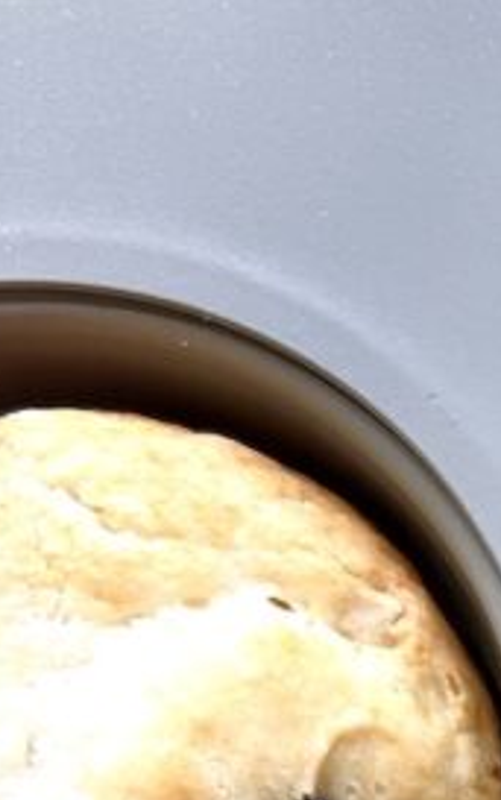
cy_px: 1067
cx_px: 1172
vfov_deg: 13.0
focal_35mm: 155
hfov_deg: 7.9
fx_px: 3381
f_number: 1.5
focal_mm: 5.7
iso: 40
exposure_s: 1/167
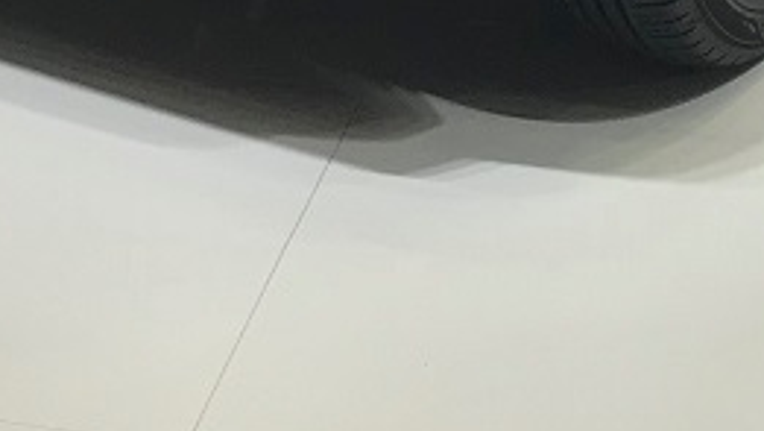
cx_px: 410
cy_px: -754
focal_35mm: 140
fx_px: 2837
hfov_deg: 15.3
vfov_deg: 7.8
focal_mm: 3.99
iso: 25
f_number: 1.8
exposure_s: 1/240
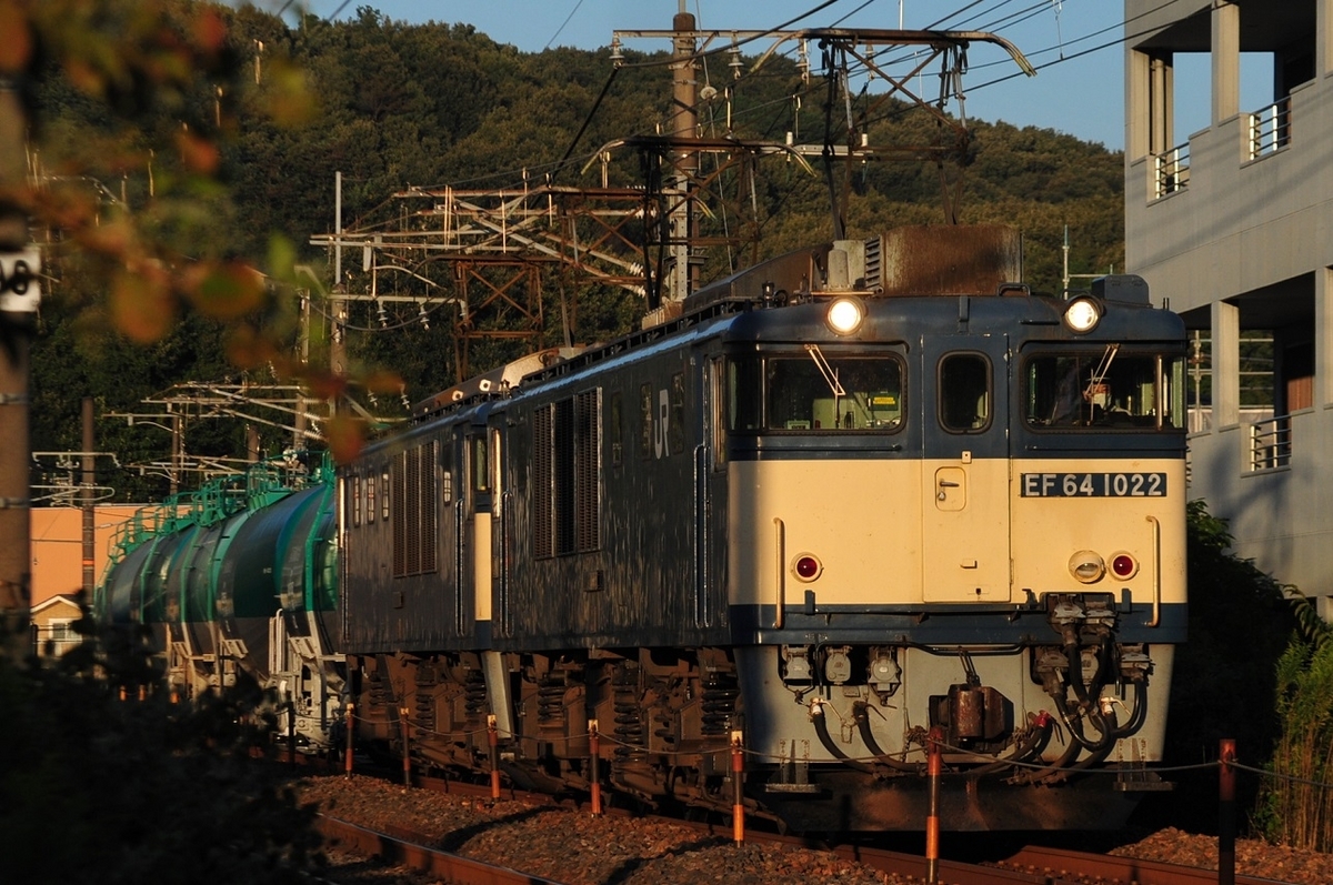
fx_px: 7489
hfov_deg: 10.2
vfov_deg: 6.8
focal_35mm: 202
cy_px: 442
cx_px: 666
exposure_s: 1/1000
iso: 400
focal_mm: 135
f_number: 7.1
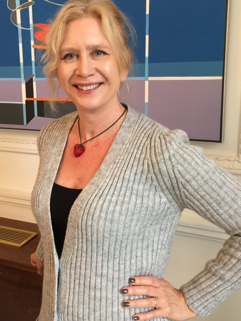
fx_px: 343
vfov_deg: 50.0
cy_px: 139
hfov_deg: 38.6
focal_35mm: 37
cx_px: 101
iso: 125
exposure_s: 1/17
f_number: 2.2
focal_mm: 4.15
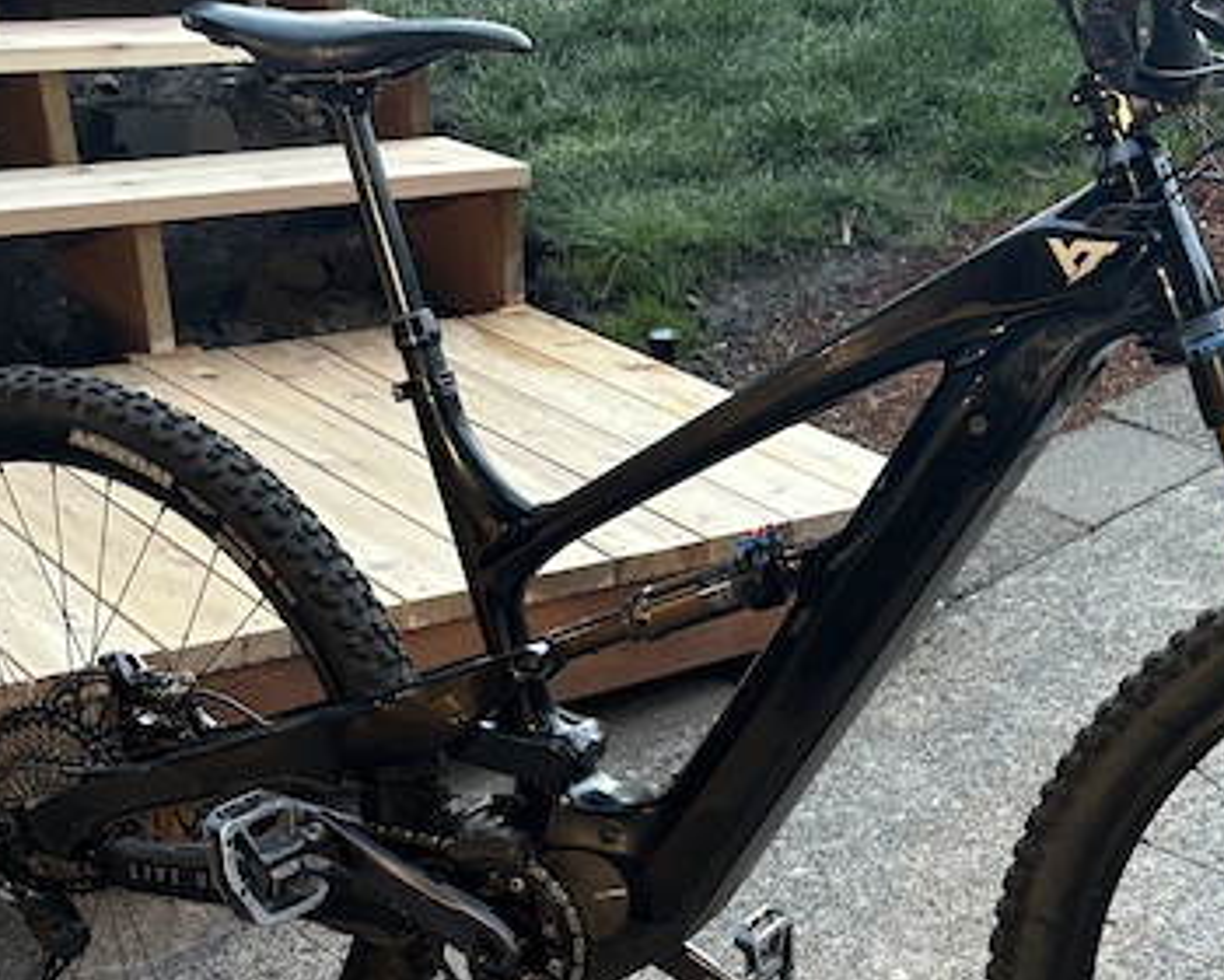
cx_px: 878
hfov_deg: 32.0
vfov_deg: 25.9
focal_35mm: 58
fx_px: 2101
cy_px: 752
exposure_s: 1/60
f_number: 1.6
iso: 250
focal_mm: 5.96
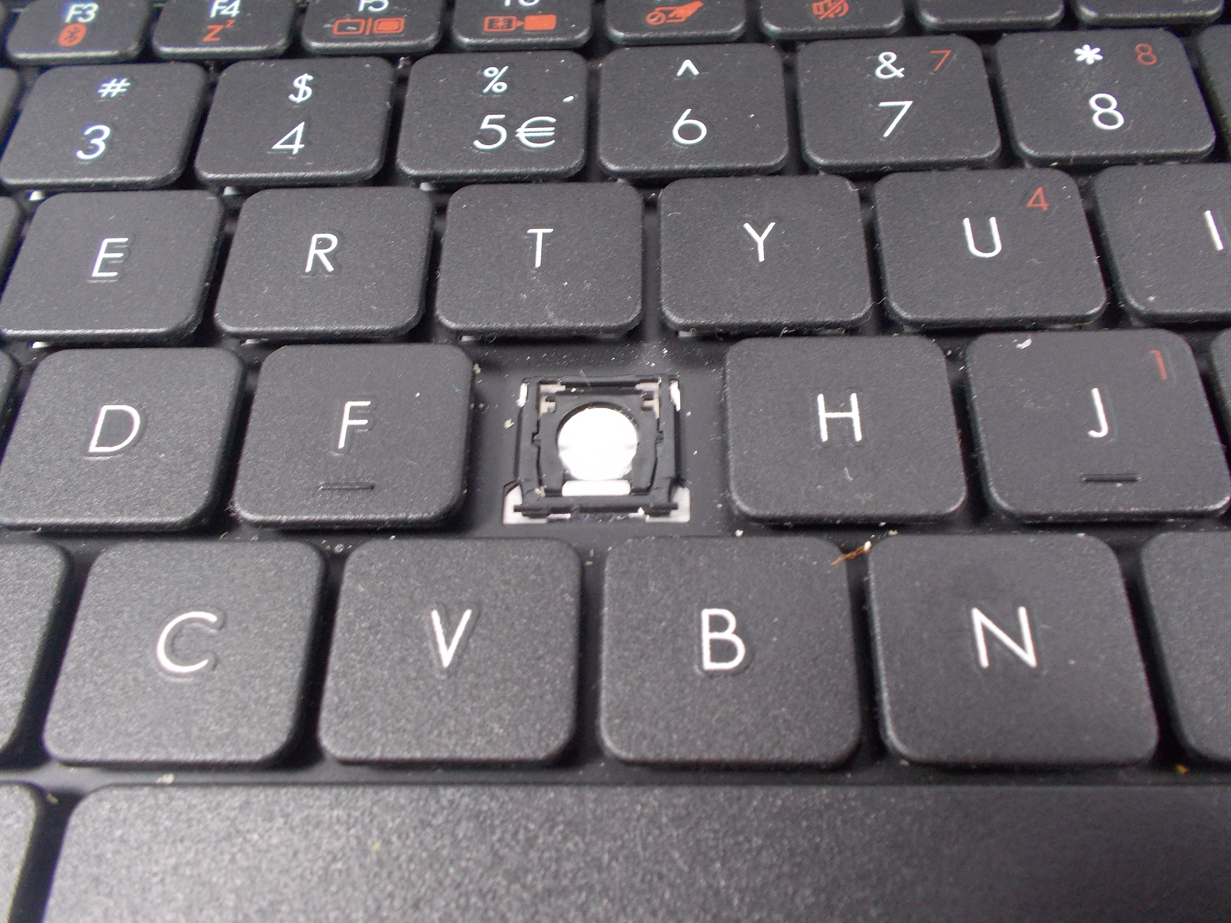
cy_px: 462
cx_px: 616
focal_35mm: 29
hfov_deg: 61.7
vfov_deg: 48.2
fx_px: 1031
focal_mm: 4.1
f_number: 3.3
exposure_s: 1/25
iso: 200
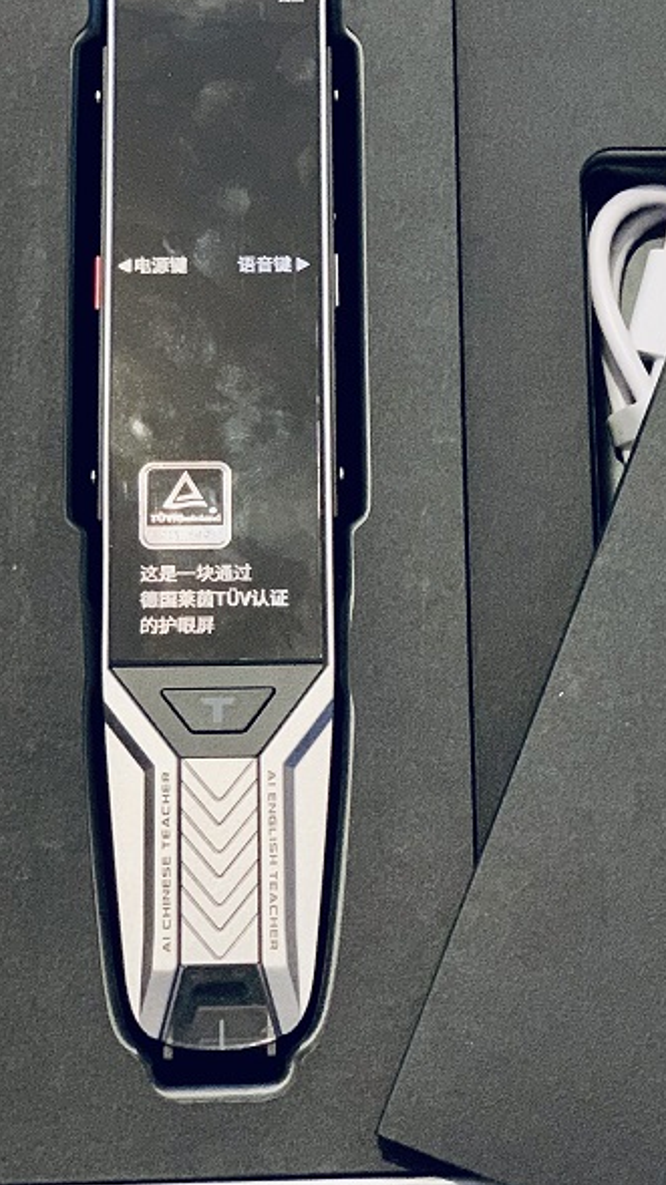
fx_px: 3047
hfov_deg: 12.4
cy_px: 445
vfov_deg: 22.0
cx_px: 579
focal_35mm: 97
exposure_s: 1/25
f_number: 2.4
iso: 640
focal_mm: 6
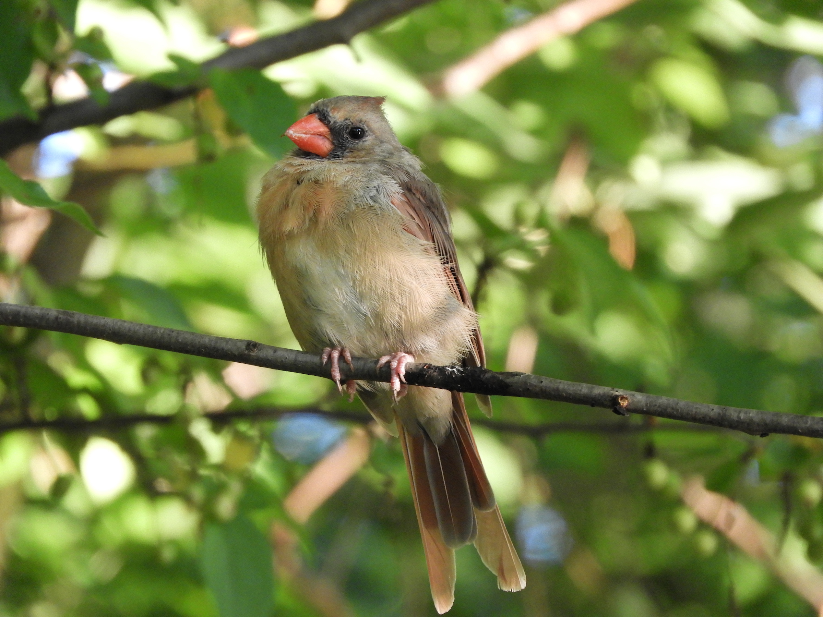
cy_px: 308
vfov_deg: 2.3
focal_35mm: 650
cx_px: 412
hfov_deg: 3.1
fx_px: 15454
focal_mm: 116.5
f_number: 5.6
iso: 560
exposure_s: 1/60
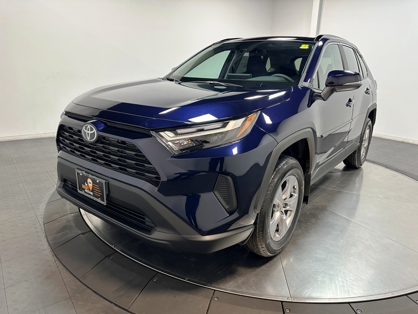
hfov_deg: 71.6
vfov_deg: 56.8
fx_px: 290
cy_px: 157
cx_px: 209
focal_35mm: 24
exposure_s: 1/60
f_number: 1.78
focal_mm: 6.86
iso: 400
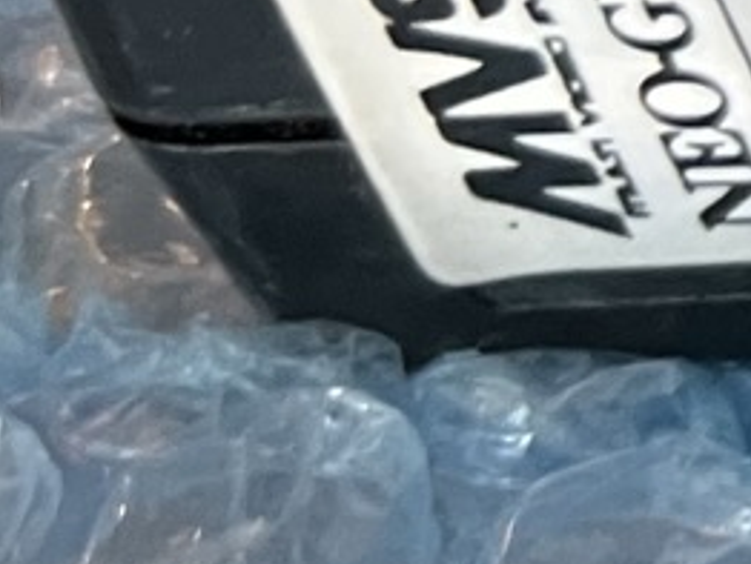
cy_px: -538
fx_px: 4408
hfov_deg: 7.4
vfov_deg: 7.1
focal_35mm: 203
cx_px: 2884
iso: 200
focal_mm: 5.7
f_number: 1.5
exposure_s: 1/50
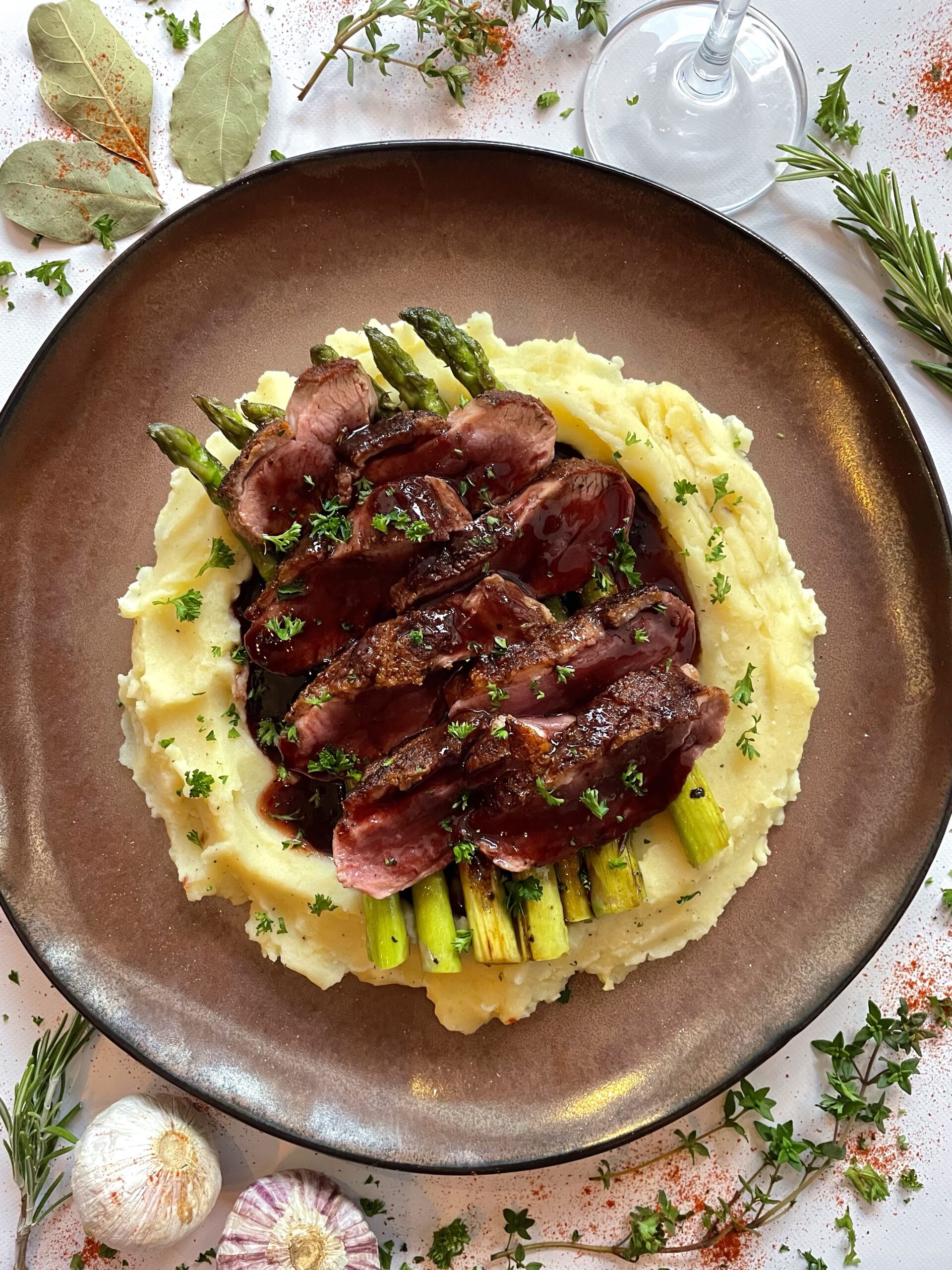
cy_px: 635
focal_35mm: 26
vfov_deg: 67.3
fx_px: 953
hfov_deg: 53.1
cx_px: 476
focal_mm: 4.2
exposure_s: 1/50
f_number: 1.6
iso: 320
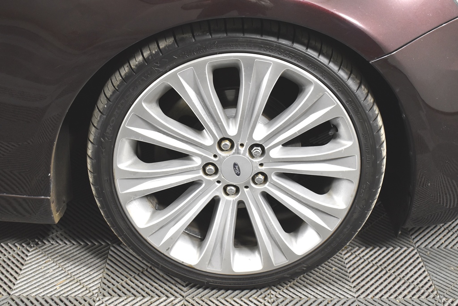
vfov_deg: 29.0
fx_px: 592
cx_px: 229
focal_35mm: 46
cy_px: 153
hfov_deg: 42.3
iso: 1600
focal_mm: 31
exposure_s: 1/160
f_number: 6.3
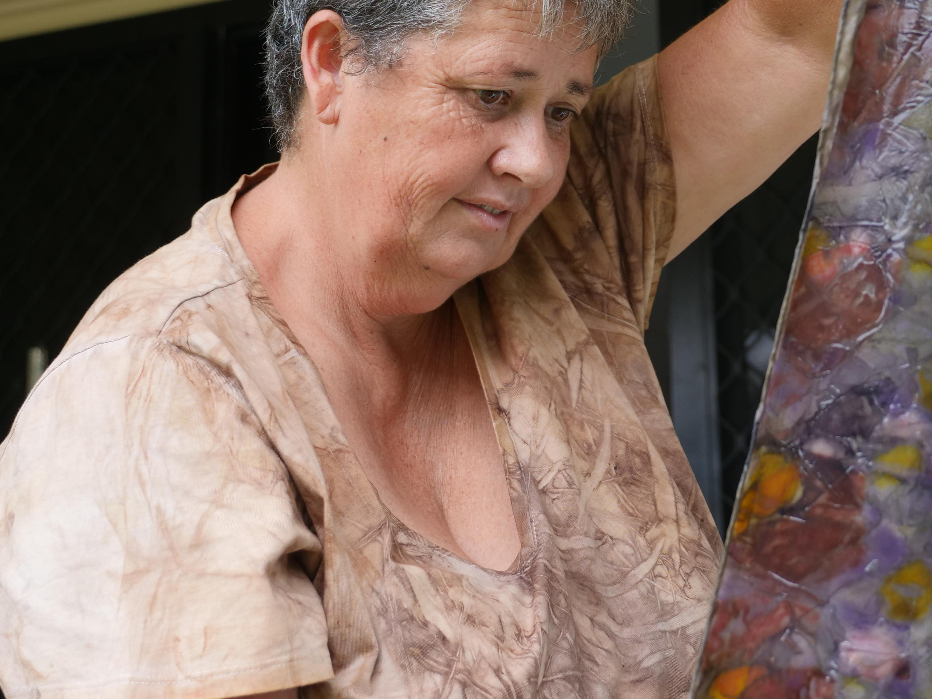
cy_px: 253
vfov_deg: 18.6
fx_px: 2127
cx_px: 661
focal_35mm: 79
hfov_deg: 24.5
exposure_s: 1/125
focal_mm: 22
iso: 200
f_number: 2.8
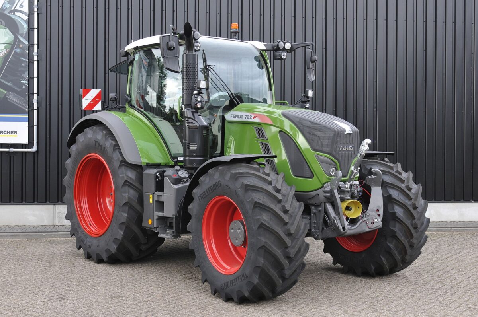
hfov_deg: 38.9
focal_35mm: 51
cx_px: 239
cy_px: 158
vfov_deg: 26.4
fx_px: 676
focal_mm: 34
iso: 400
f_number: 4
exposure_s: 1/60
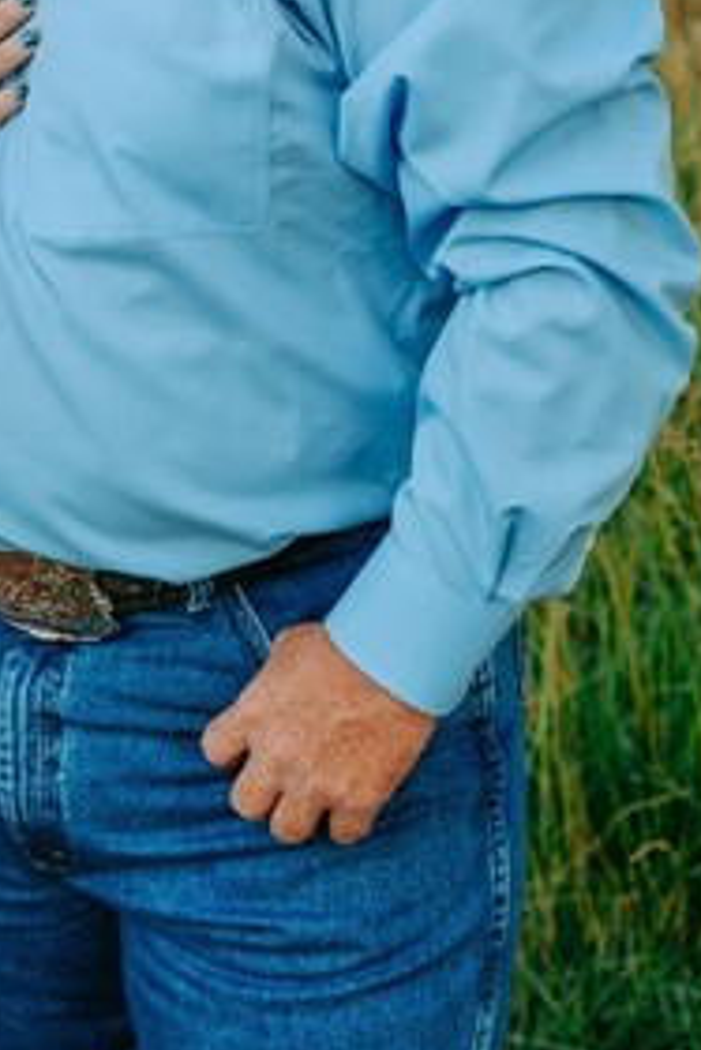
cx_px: -30
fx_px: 2625
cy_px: 101
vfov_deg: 22.1
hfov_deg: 14.9
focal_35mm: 90
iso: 125
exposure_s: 1/500
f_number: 2.8
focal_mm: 35
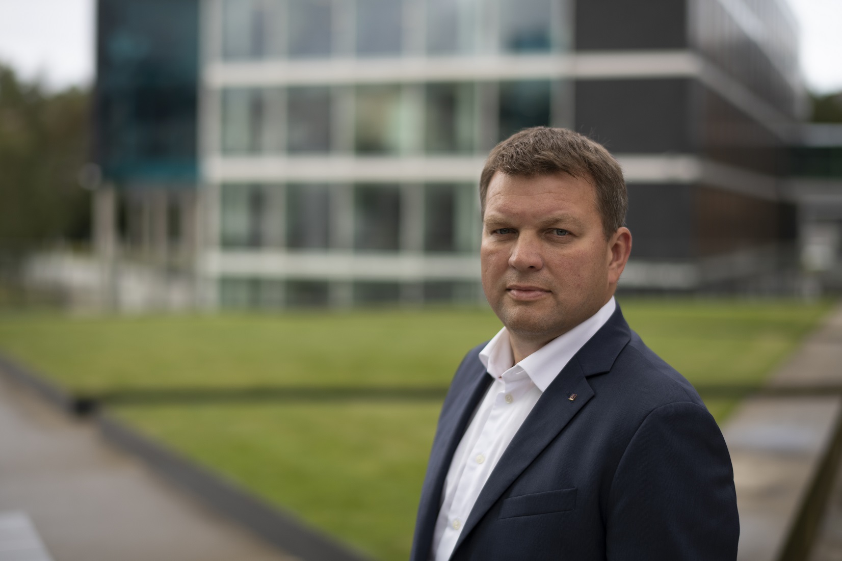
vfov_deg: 23.4
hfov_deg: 34.5
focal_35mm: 58
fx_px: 1356
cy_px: 280
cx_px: 421
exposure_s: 1/2500
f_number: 2
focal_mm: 58
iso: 200
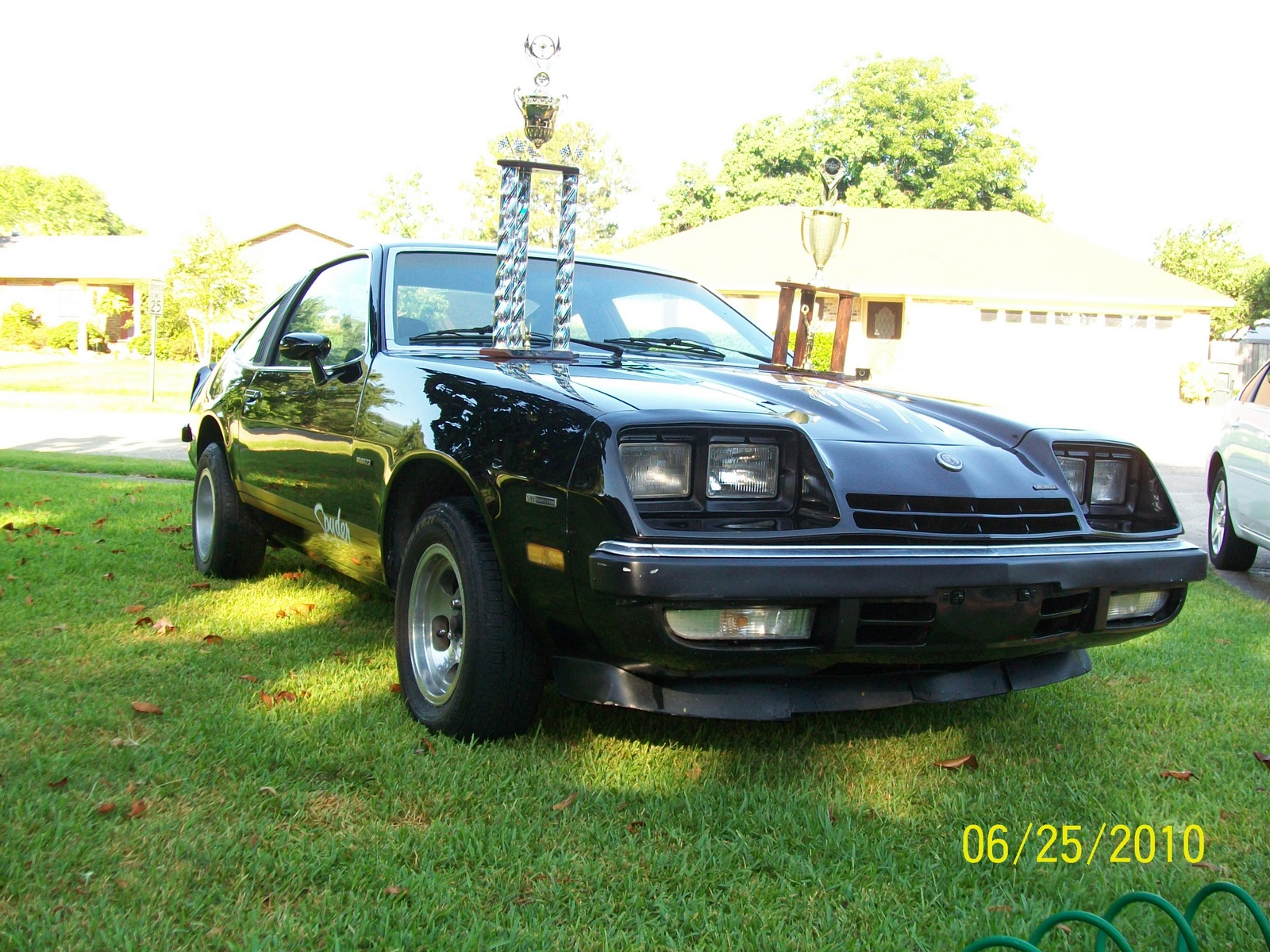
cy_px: 476
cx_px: 635
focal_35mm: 36
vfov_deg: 39.7
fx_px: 1321
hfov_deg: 51.4
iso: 64
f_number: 2.7
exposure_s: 1/125
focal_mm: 6
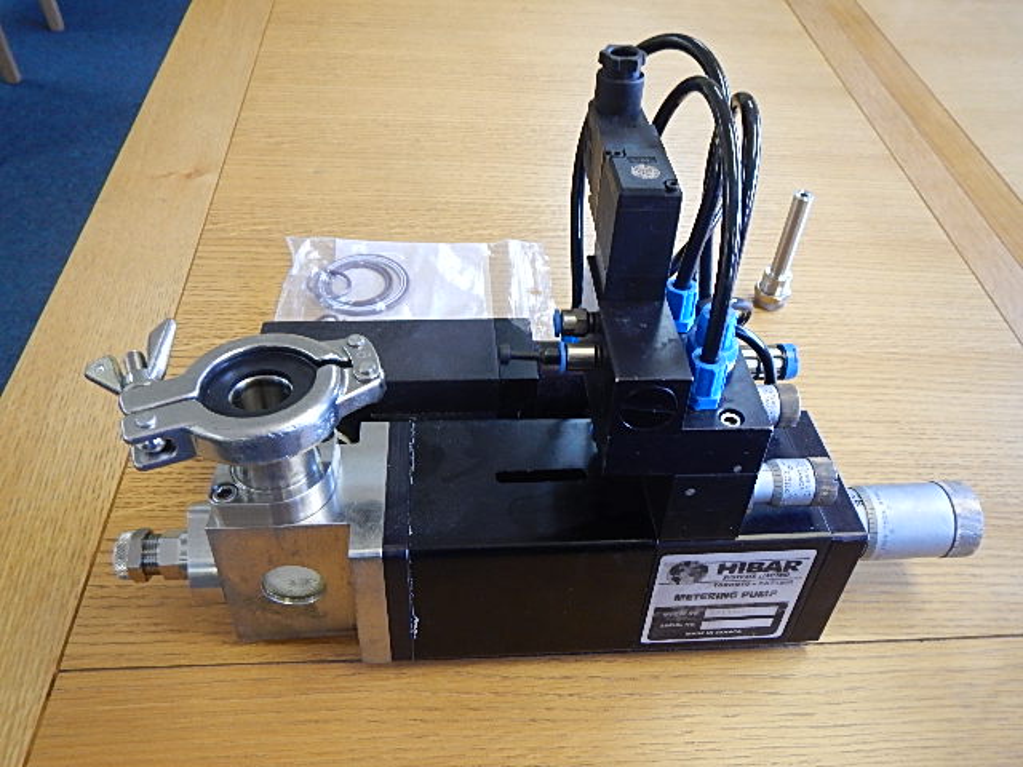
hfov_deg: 63.4
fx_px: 827
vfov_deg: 49.7
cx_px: 512
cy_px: 384
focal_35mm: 28
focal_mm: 5
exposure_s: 1/30
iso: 320
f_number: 3.9
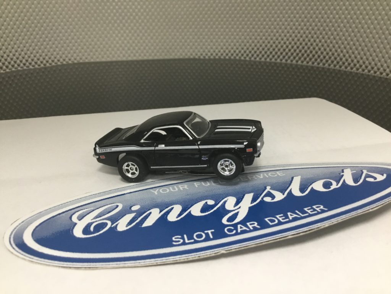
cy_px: 147
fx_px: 350
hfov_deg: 58.4
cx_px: 196
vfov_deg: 45.4
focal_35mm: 31
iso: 100
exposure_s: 1/30
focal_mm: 3.3
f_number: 2.4
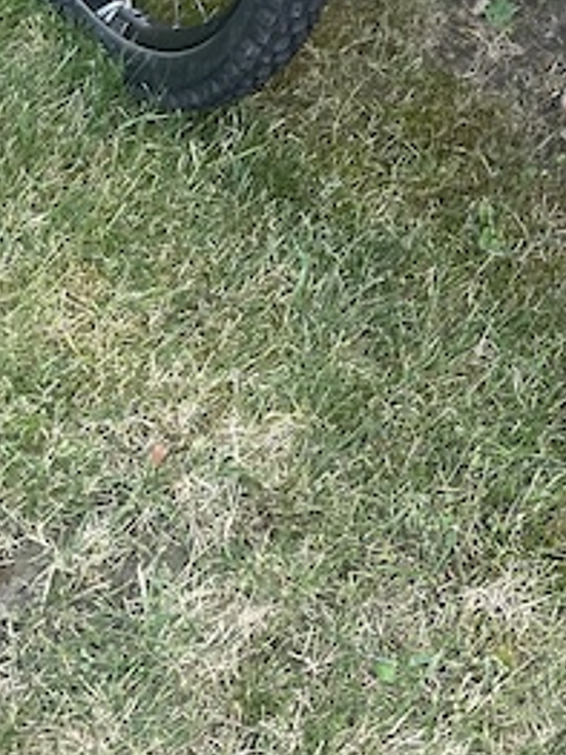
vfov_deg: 21.3
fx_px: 1724
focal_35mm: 79
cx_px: 807
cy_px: -342
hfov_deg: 17.1
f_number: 1.6
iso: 125
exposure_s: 1/121
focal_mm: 4.2
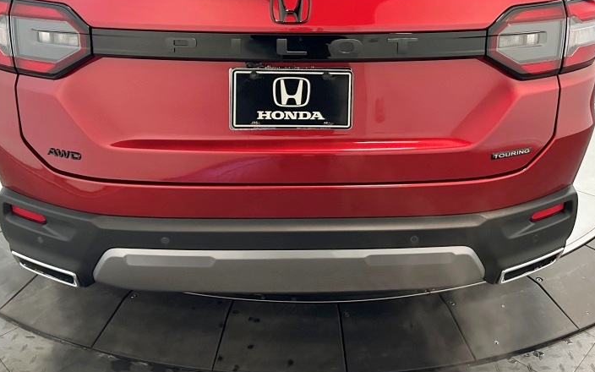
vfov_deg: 33.2
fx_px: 600
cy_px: 60
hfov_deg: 52.7
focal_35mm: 37
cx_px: 303
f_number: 1.78
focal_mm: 6.86
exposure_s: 1/60
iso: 800
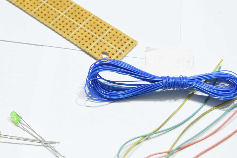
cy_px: 86
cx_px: 42
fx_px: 560
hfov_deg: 23.5
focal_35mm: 85
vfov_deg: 16.1
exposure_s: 1/125
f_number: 4
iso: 800
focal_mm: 26
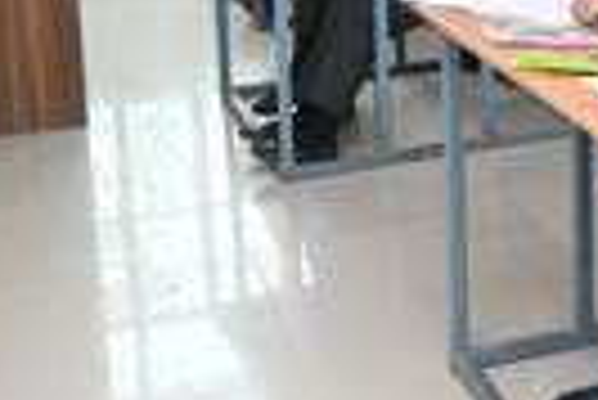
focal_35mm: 101
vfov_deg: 13.1
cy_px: -128
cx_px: 661
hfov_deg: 19.3
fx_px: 1680
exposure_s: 1/125
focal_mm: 20
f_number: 3.8
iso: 3200
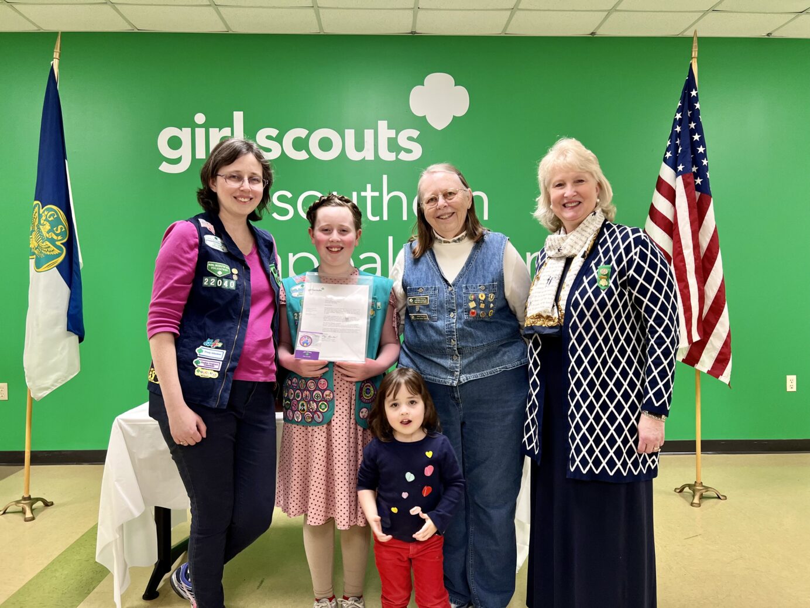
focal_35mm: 26
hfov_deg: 67.3
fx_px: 608
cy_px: 304
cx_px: 405
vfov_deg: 53.1
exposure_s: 1/60
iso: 100
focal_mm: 5.7
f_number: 1.5
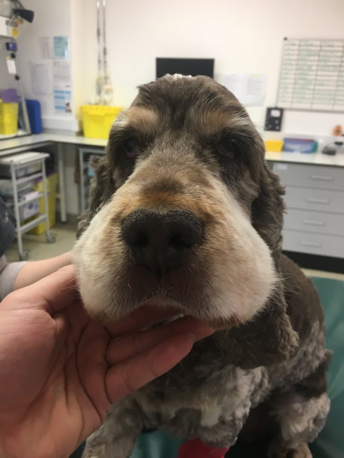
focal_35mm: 29
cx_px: 172
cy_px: 229
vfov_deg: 61.7
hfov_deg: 48.2
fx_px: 384
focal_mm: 4.15
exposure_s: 1/33
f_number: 2.2
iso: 64
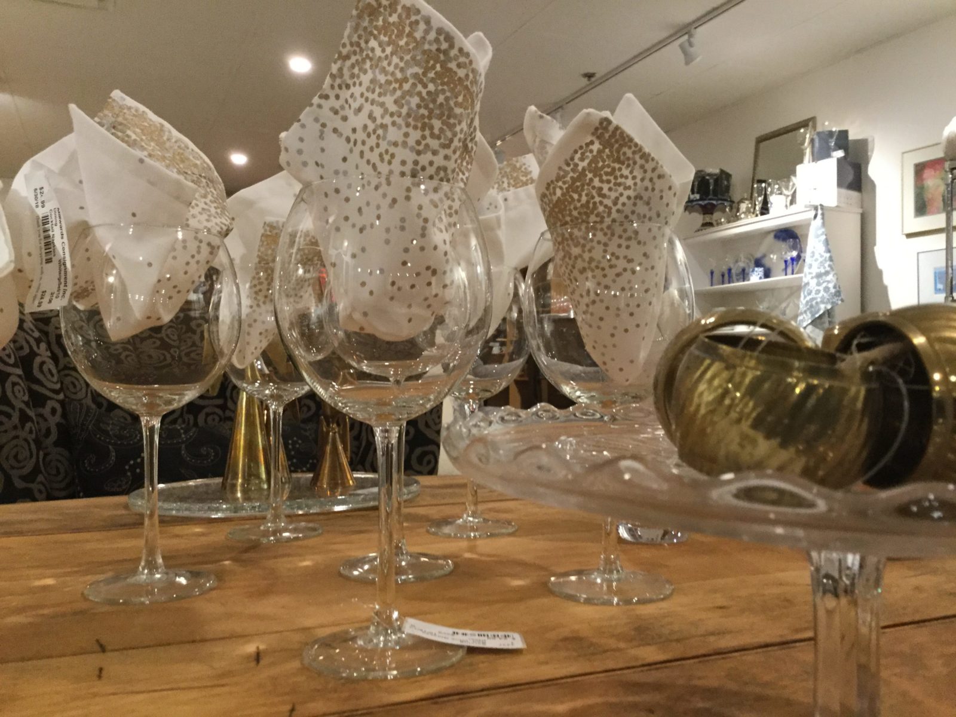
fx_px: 856
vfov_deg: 45.4
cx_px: 478
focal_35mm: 31
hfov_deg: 58.4
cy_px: 358
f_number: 2.4
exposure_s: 1/24
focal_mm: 3.3
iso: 200
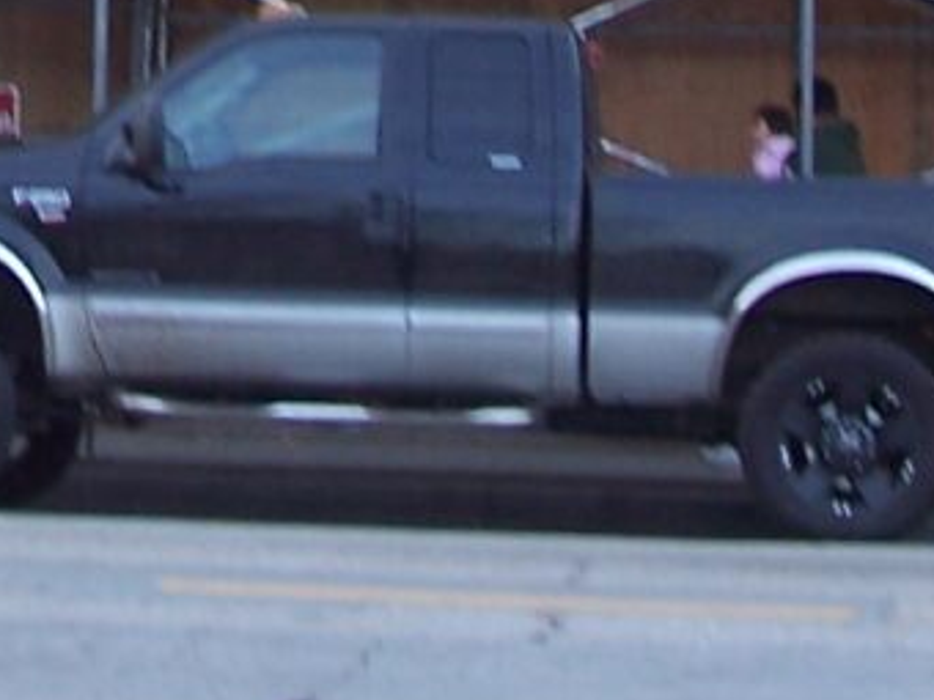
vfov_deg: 7.5
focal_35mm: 190
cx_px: -277
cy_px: -766
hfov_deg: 10.2
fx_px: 5127
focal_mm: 7
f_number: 3
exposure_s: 1/90
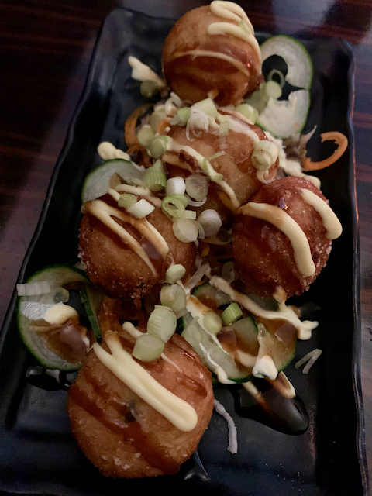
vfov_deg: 67.3
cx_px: 186
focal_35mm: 26
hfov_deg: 53.1
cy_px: 248
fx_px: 373
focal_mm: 4.25
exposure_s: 1/16
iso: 1250
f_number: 1.8
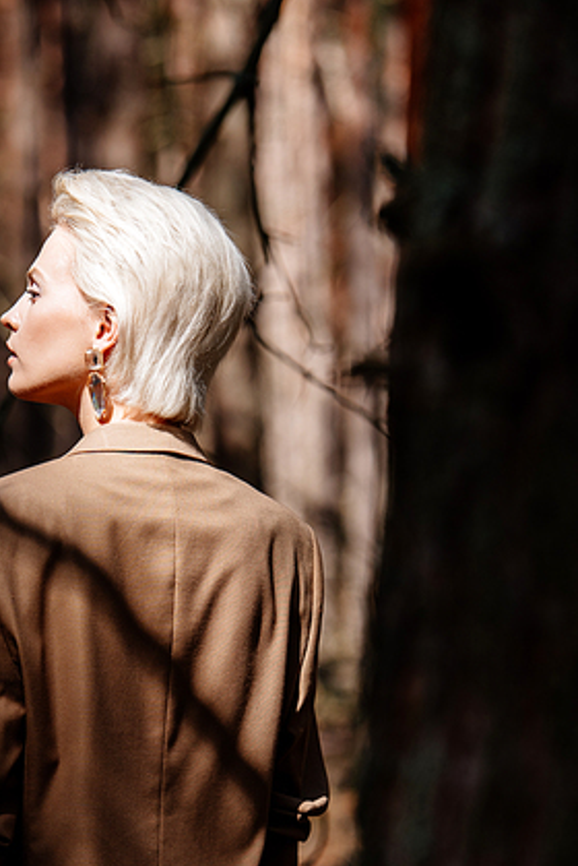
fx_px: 6010
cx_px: 89
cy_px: 716
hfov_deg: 5.5
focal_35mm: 250
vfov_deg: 8.2
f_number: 4
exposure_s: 1/400
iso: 100
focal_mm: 140
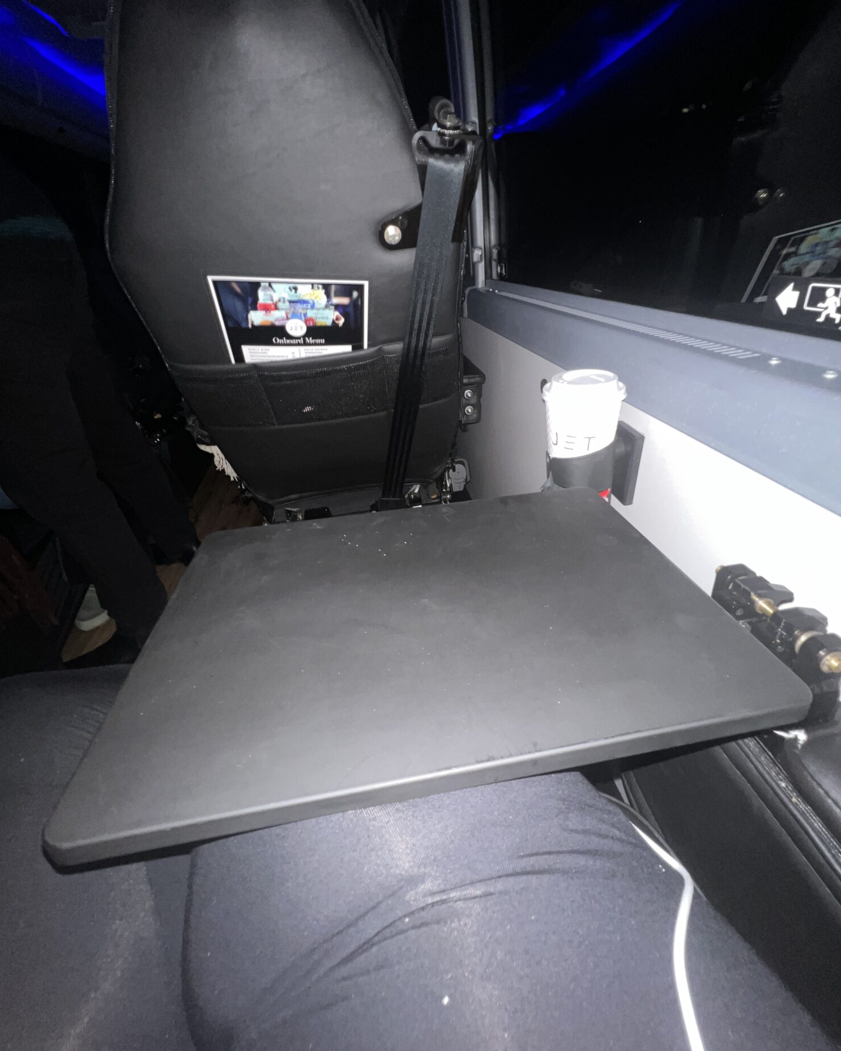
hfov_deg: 88.0
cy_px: 492
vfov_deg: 100.6
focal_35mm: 14
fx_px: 436
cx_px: 432
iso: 100
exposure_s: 1/19
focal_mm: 1.57
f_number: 1.8
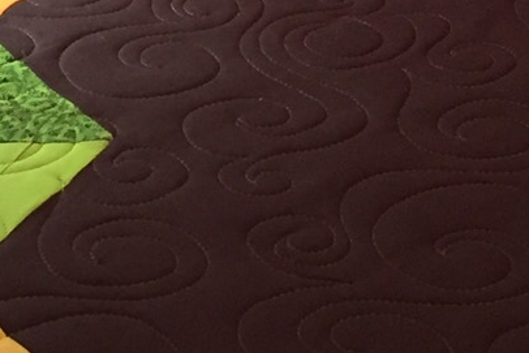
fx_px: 2234
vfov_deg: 8.9
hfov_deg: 13.5
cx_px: 202
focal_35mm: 152
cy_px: -120
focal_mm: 4.15
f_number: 2.2
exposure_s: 1/30
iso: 160
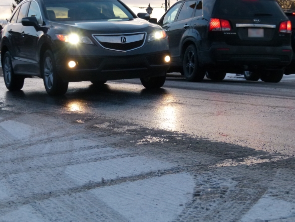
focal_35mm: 107
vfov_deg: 13.8
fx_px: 912
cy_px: 89
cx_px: 146
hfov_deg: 18.4
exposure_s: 1/250
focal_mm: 15.1
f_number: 4
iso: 200
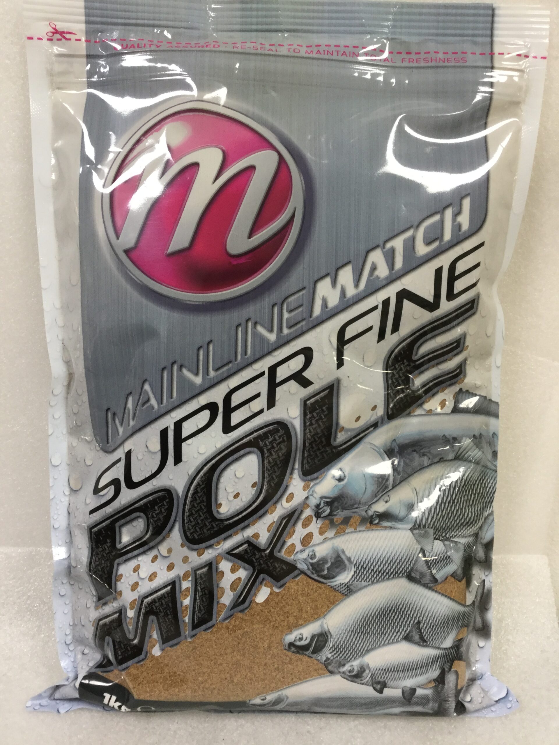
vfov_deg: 58.4
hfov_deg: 45.4
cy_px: 372
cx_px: 280
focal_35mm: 31
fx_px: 667
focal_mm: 3.3
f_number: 2.4
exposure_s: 1/33
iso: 80
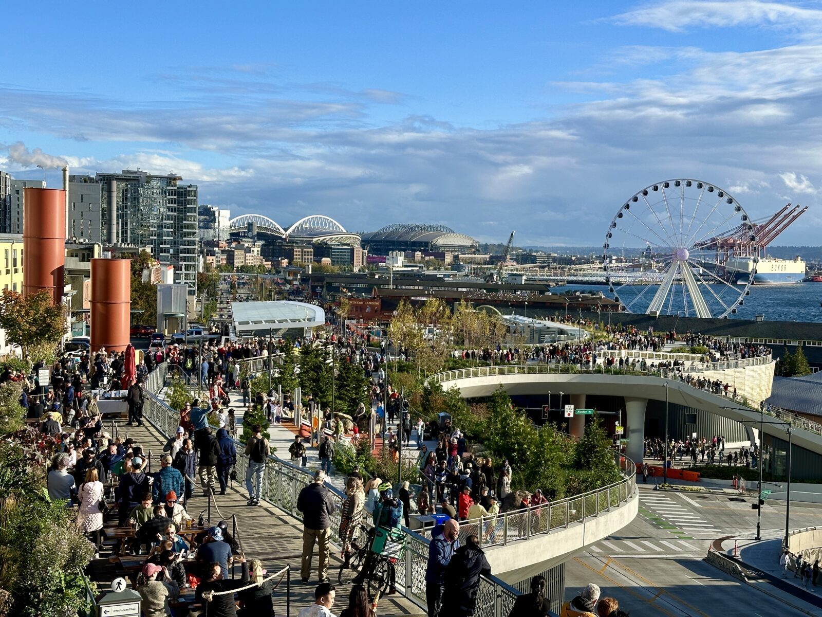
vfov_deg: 30.3
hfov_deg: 39.7
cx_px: 411
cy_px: 308
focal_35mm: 48
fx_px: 1140
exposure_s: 1/3058
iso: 64
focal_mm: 6.86
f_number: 1.78
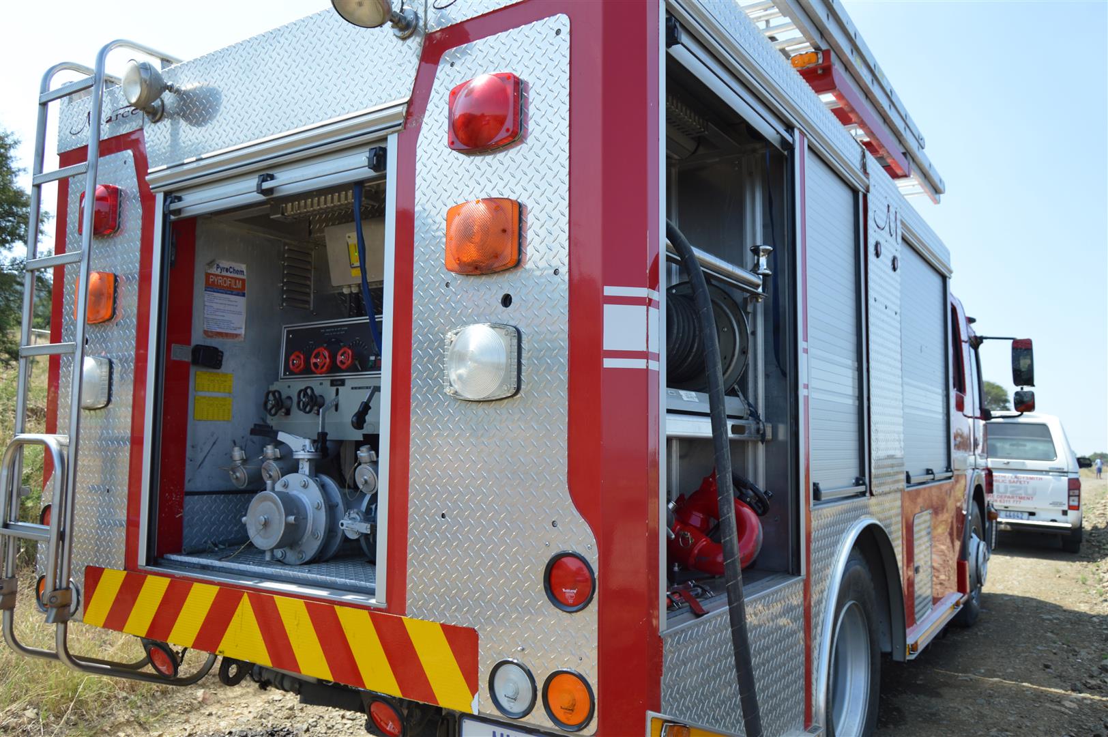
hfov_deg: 67.4
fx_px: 830
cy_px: 368
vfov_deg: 47.9
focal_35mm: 27
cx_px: 554
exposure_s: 1/200
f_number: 7.1
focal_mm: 18
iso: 100
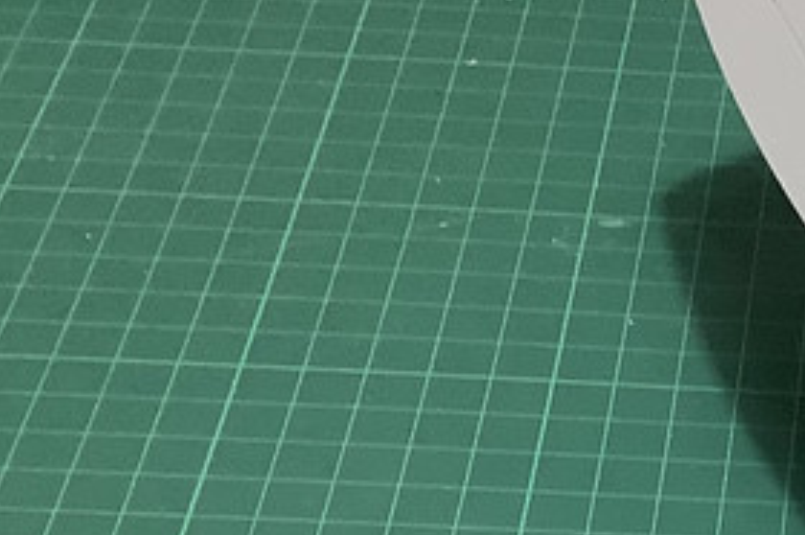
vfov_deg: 10.4
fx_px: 2747
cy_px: 1010
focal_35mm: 123
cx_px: 1304
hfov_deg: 15.1
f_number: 2.4
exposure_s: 1/60
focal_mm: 3.3
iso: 125
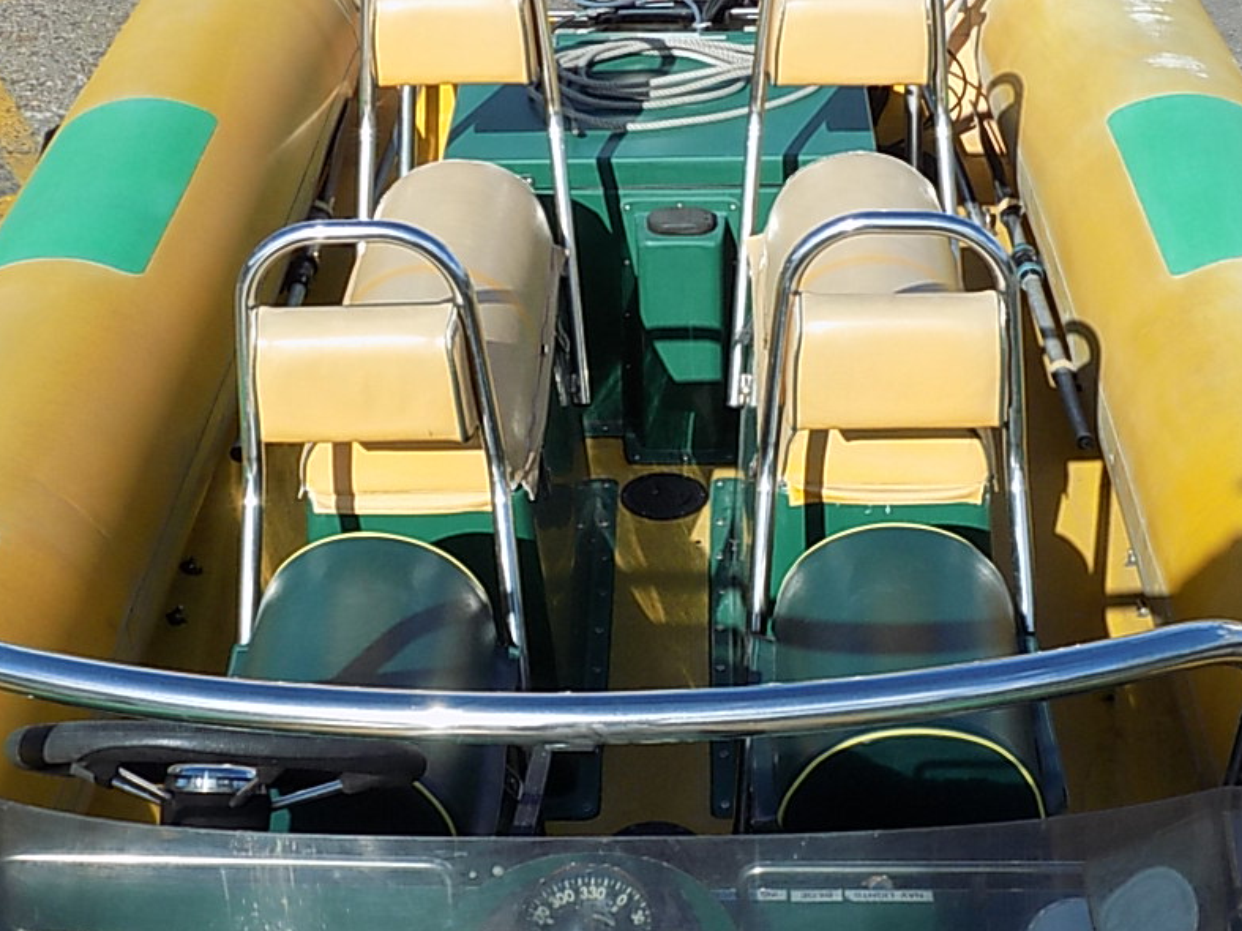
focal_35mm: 61
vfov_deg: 24.0
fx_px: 2188
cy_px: 505
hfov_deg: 31.7
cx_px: 671
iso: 80
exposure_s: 1/1000
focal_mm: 5.3
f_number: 3.3
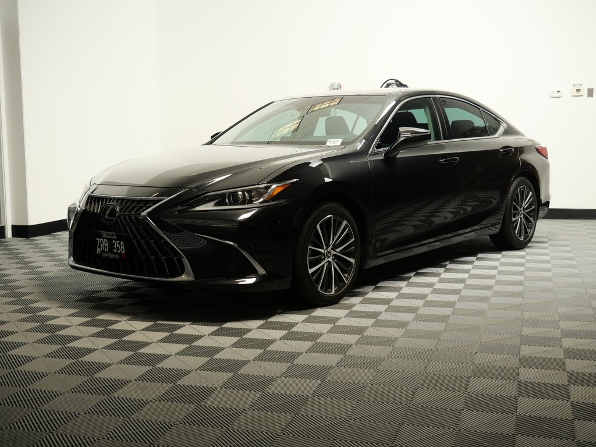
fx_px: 758
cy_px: 224
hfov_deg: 42.9
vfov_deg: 32.9
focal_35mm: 44
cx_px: 298
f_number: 4.5
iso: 200
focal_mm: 22
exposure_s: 1/200
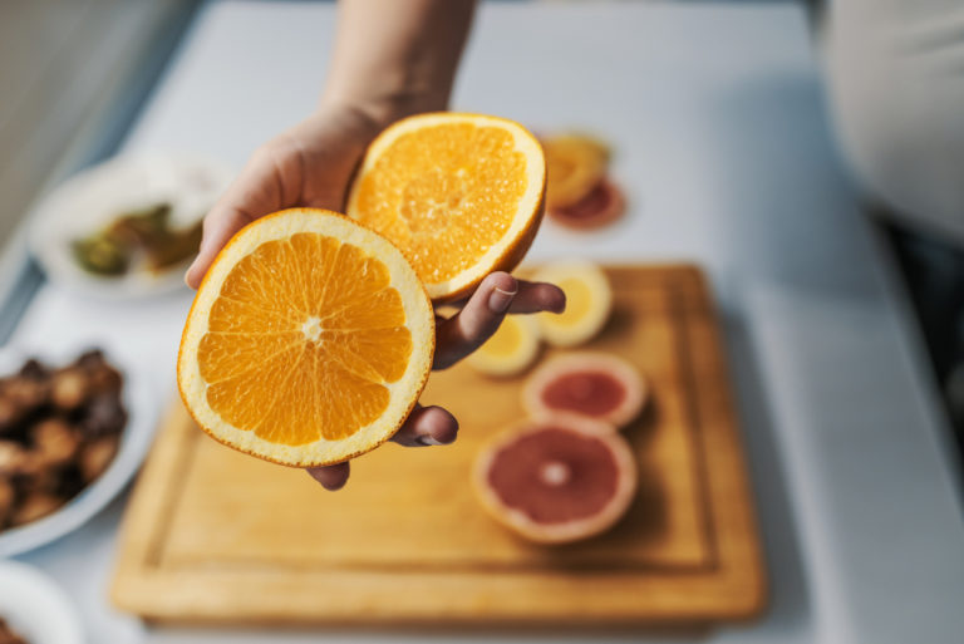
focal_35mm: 35
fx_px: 938
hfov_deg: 54.4
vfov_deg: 37.9
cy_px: 322
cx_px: 482
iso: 160
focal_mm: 35
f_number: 2.8
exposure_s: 1/100
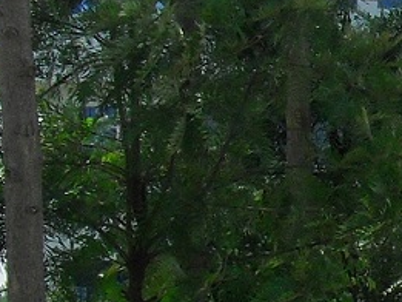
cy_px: 266
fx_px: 2277
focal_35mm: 196
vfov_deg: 7.6
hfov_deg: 8.7
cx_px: 1103
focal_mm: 6.3
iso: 100
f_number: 8.4
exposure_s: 1/180
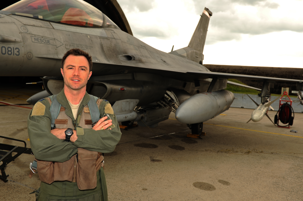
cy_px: 100
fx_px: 286
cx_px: 152
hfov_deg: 55.8
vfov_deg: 38.8
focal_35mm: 34
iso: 100
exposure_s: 1/250
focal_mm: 34
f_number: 5
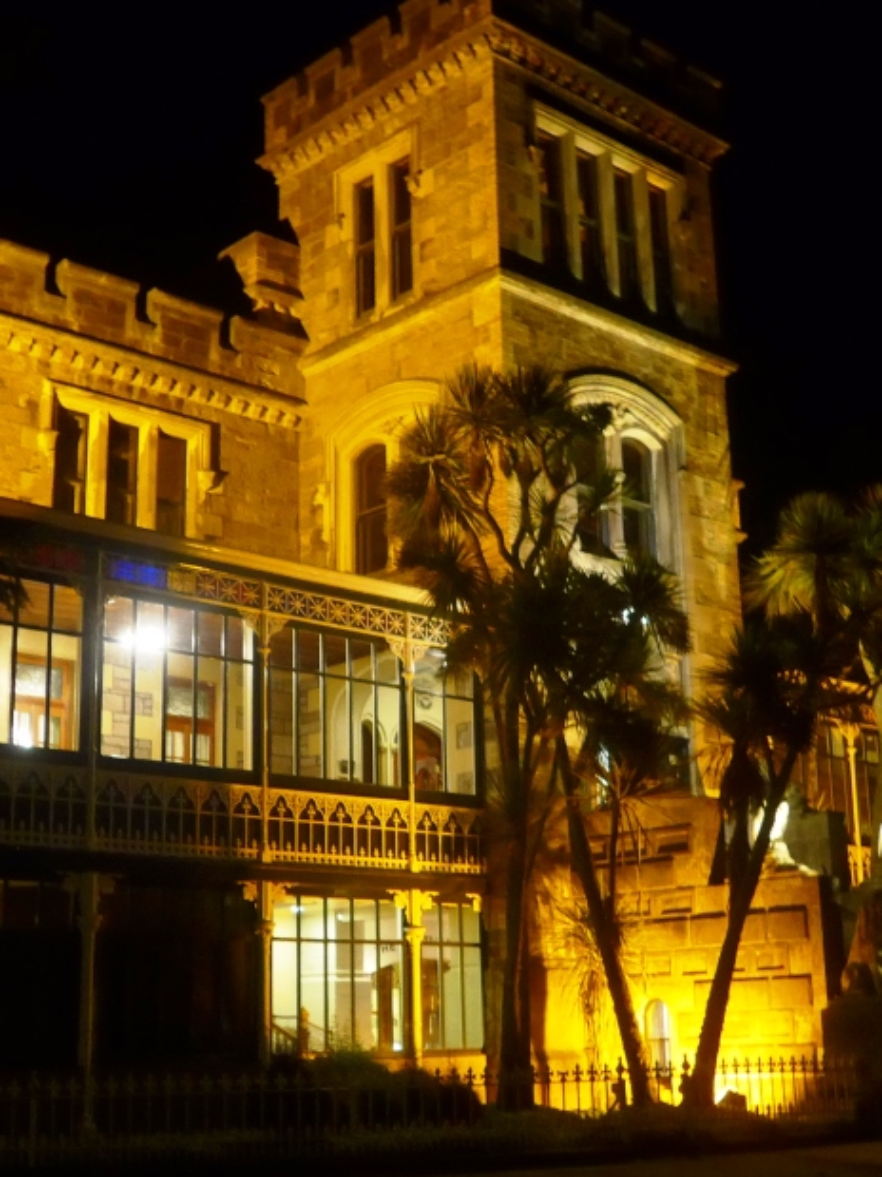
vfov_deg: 39.7
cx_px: 439
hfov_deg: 30.3
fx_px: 1631
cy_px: 576
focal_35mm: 48
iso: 500
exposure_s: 1/8
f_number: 2
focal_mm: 6
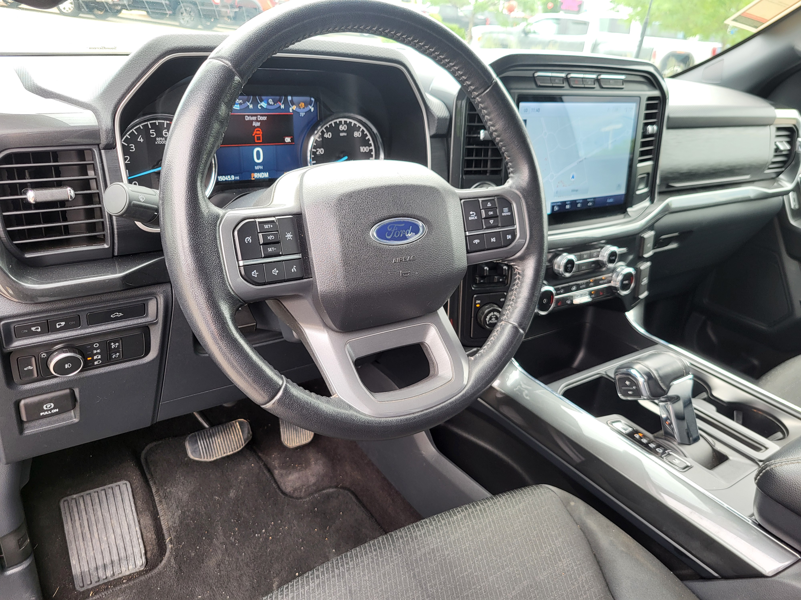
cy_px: 300
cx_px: 400
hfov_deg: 67.3
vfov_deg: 53.1
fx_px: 602
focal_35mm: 26
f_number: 1.8
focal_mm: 5.4
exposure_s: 1/128
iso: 40
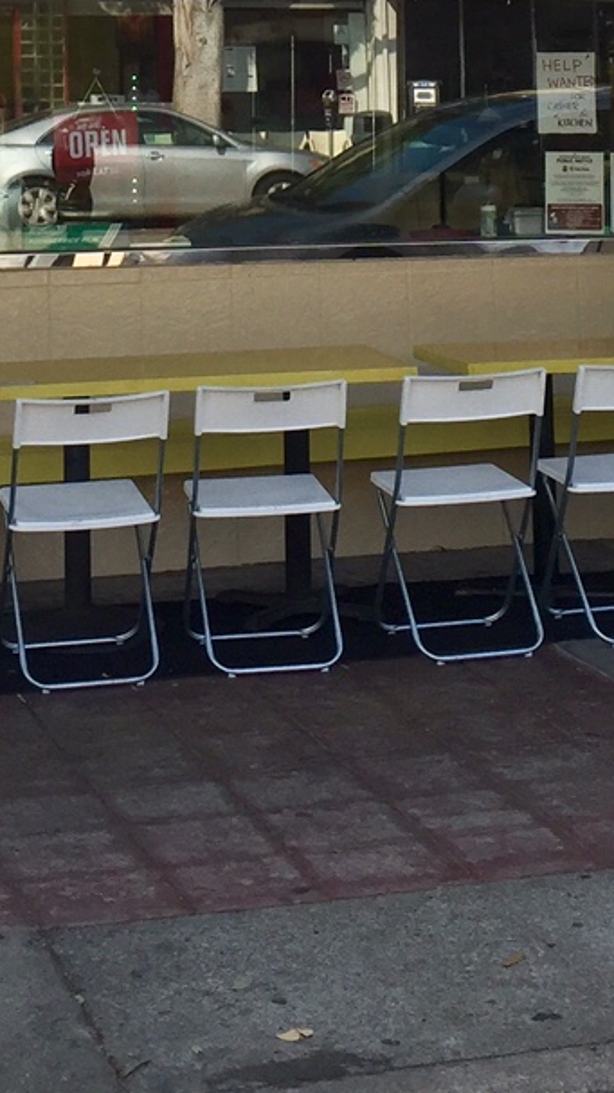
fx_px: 2463
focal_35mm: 85
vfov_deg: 23.2
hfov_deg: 14.2
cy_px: -180
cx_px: 220
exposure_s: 1/573
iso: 32
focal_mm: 4.15
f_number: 2.2
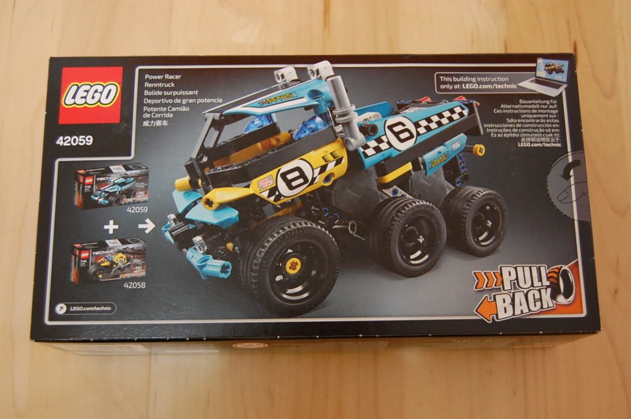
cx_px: 316
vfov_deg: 28.0
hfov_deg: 41.1
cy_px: 210
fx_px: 841
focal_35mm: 48
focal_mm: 32
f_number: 4.5
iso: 1400
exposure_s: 1/8
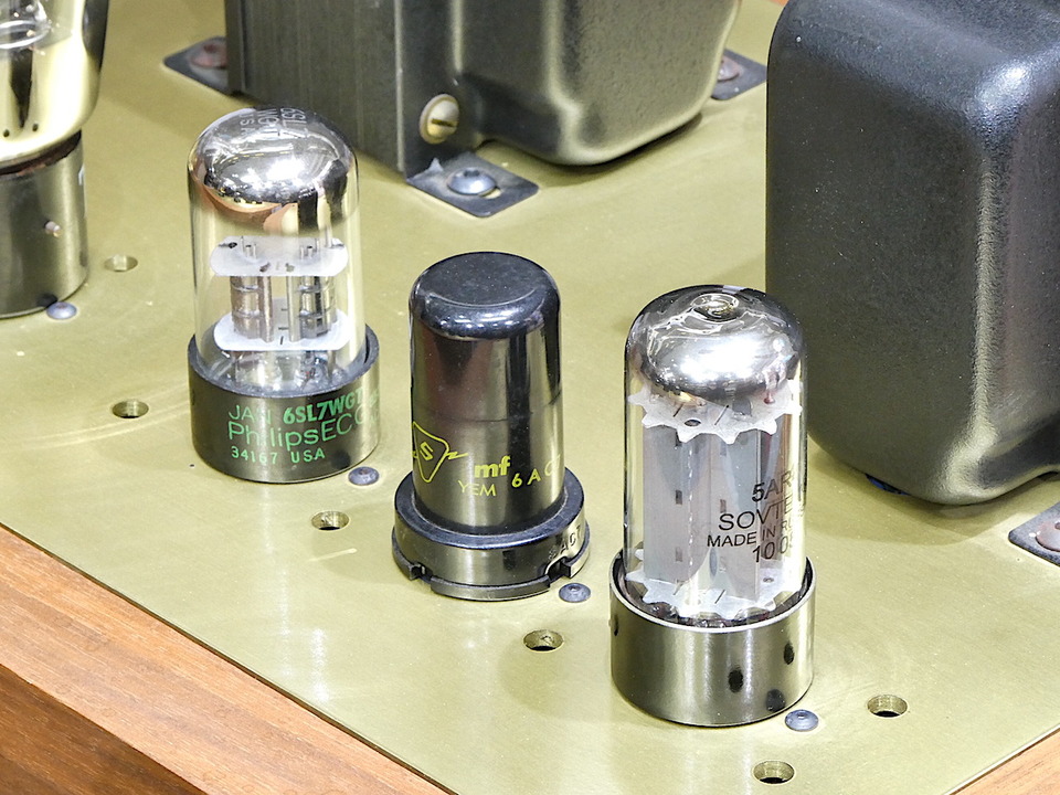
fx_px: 4899
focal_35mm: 160
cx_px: 530
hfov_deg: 12.3
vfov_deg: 9.3
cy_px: 398
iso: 400
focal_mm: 28.7
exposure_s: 1/2.5
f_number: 8
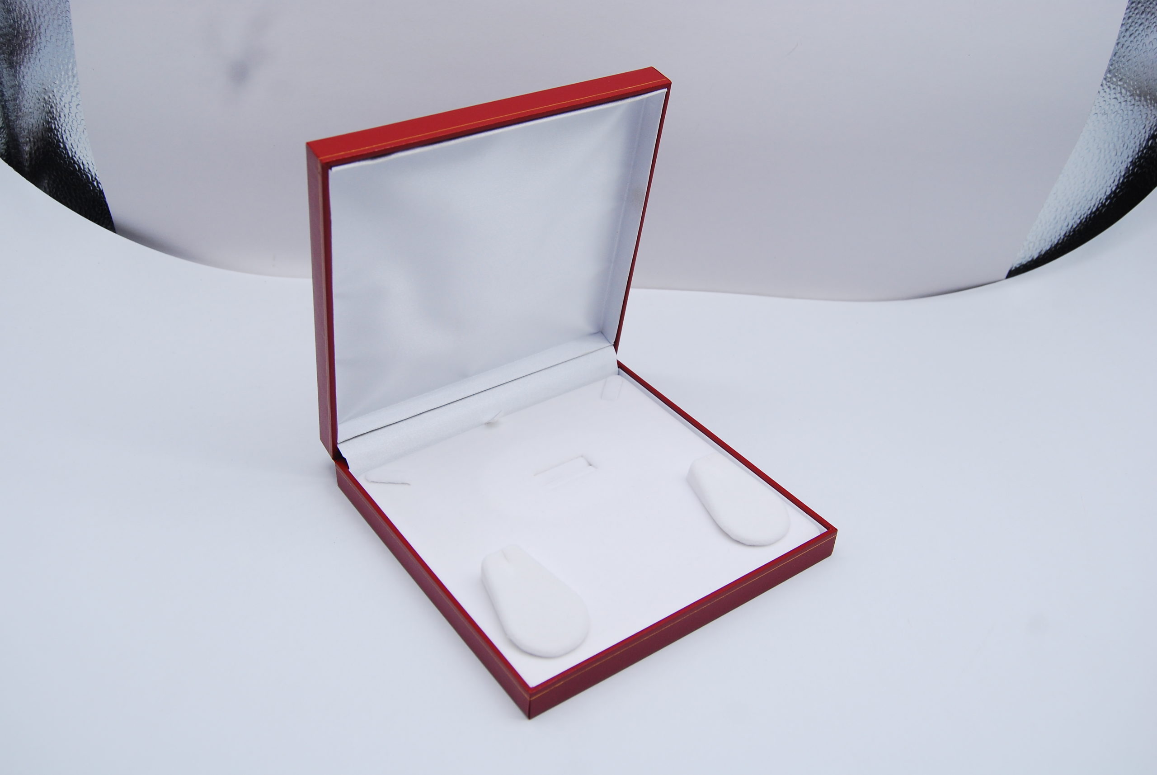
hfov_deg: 55.0
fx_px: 1110
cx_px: 578
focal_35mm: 34
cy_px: 388
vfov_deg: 38.5
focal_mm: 23
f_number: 5.6
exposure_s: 1/125
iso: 200
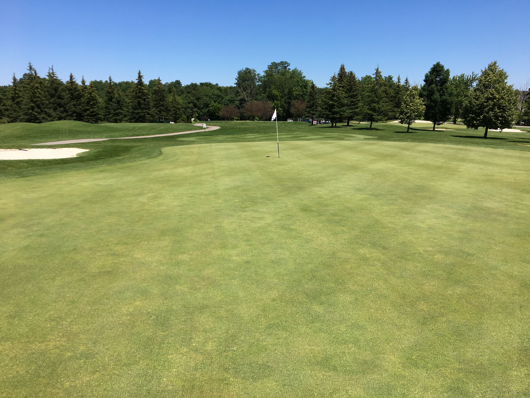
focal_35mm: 29
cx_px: 265
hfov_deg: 61.7
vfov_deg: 48.2
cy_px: 199
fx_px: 444
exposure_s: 1/1876
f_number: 2.2
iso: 25
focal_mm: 4.15
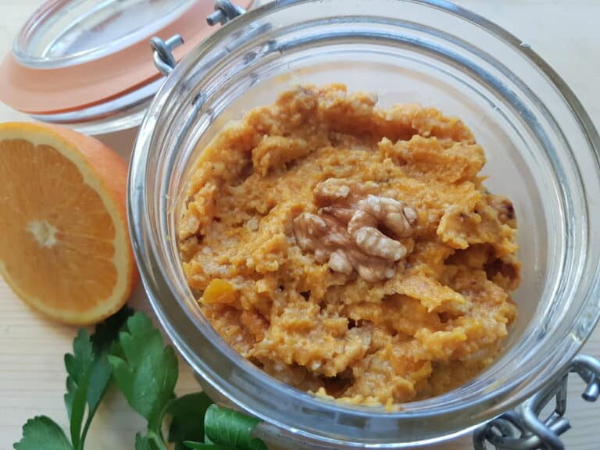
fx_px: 451
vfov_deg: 53.1
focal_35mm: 26
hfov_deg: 67.3
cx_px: 300
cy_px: 225
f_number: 1.7
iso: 80
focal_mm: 4.2
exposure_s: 1/50
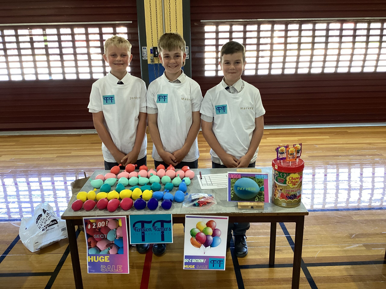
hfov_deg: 58.4
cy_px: 144
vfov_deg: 45.4
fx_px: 346
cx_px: 193
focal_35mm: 31
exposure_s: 1/50
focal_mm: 3.3
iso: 100
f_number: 2.4
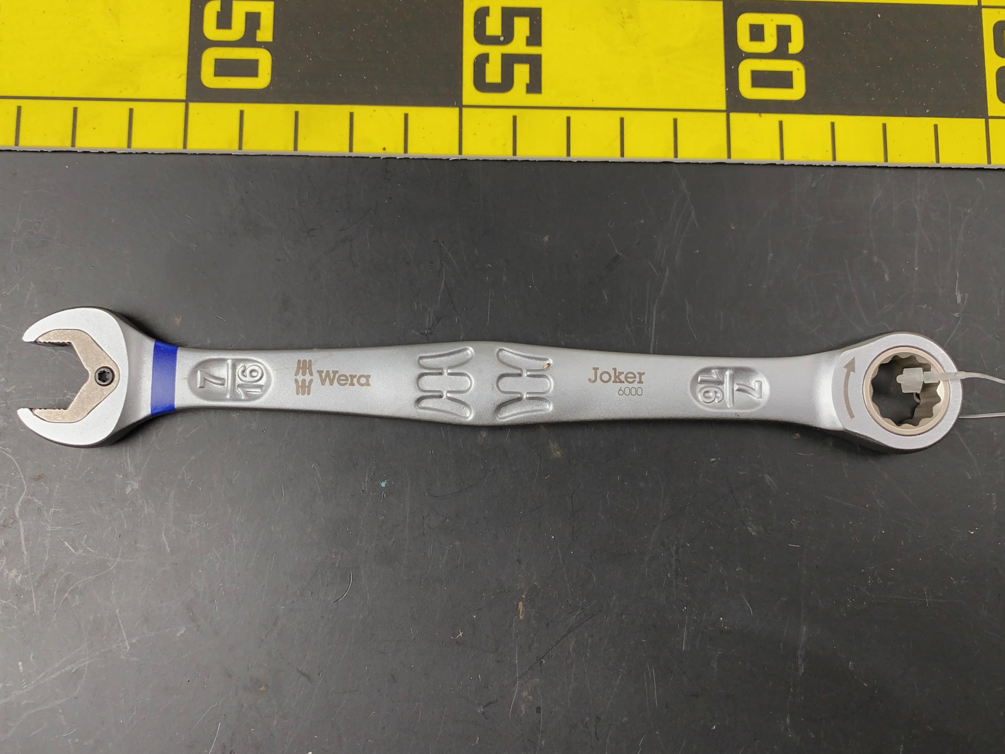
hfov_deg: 63.4
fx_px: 813
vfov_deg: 49.7
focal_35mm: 28
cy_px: 363
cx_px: 504
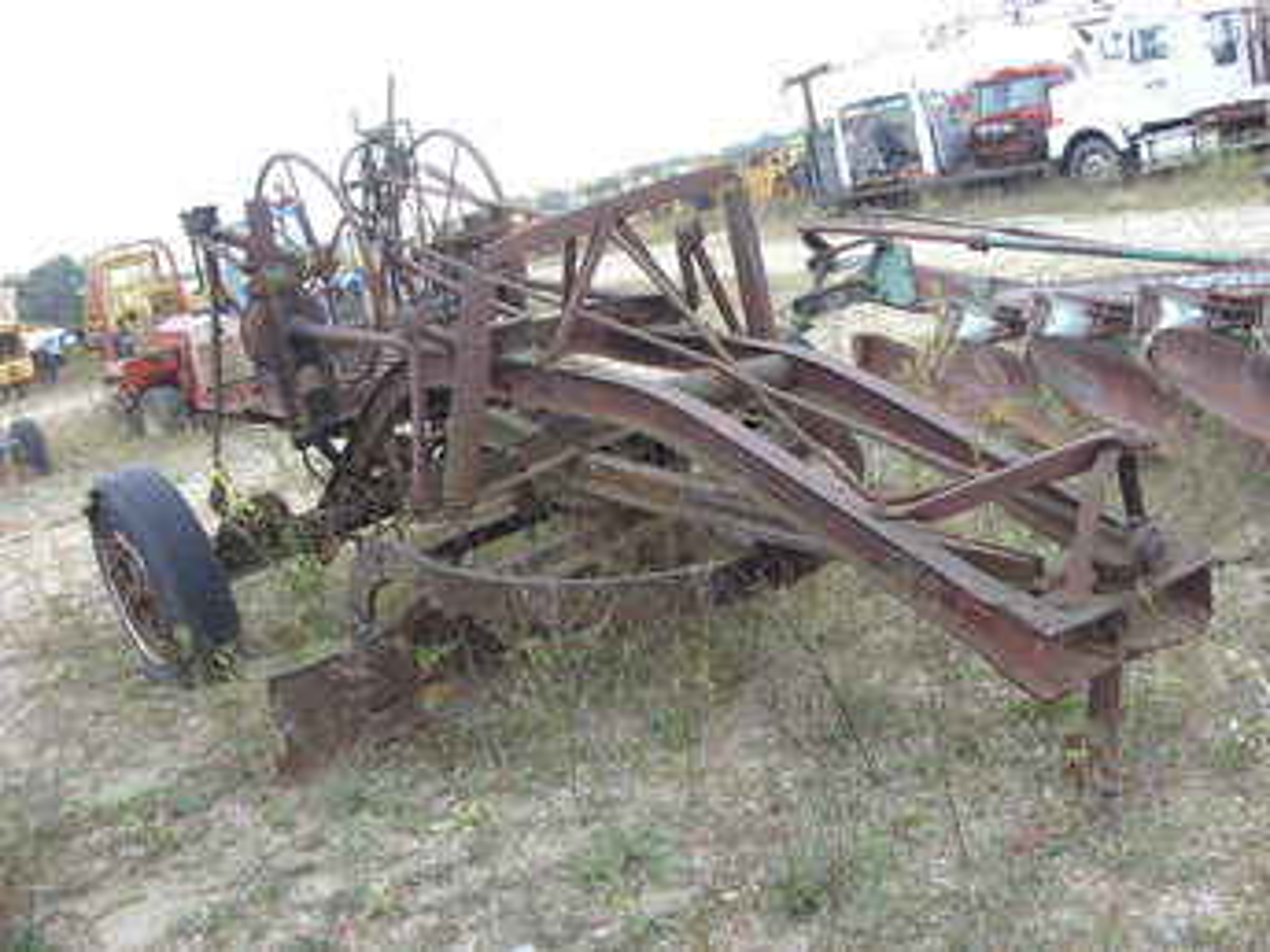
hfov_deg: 49.0
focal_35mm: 38
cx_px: 635
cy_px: 476
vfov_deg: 37.7
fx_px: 1394
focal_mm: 6.3
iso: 50
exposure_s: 1/135
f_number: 2.8
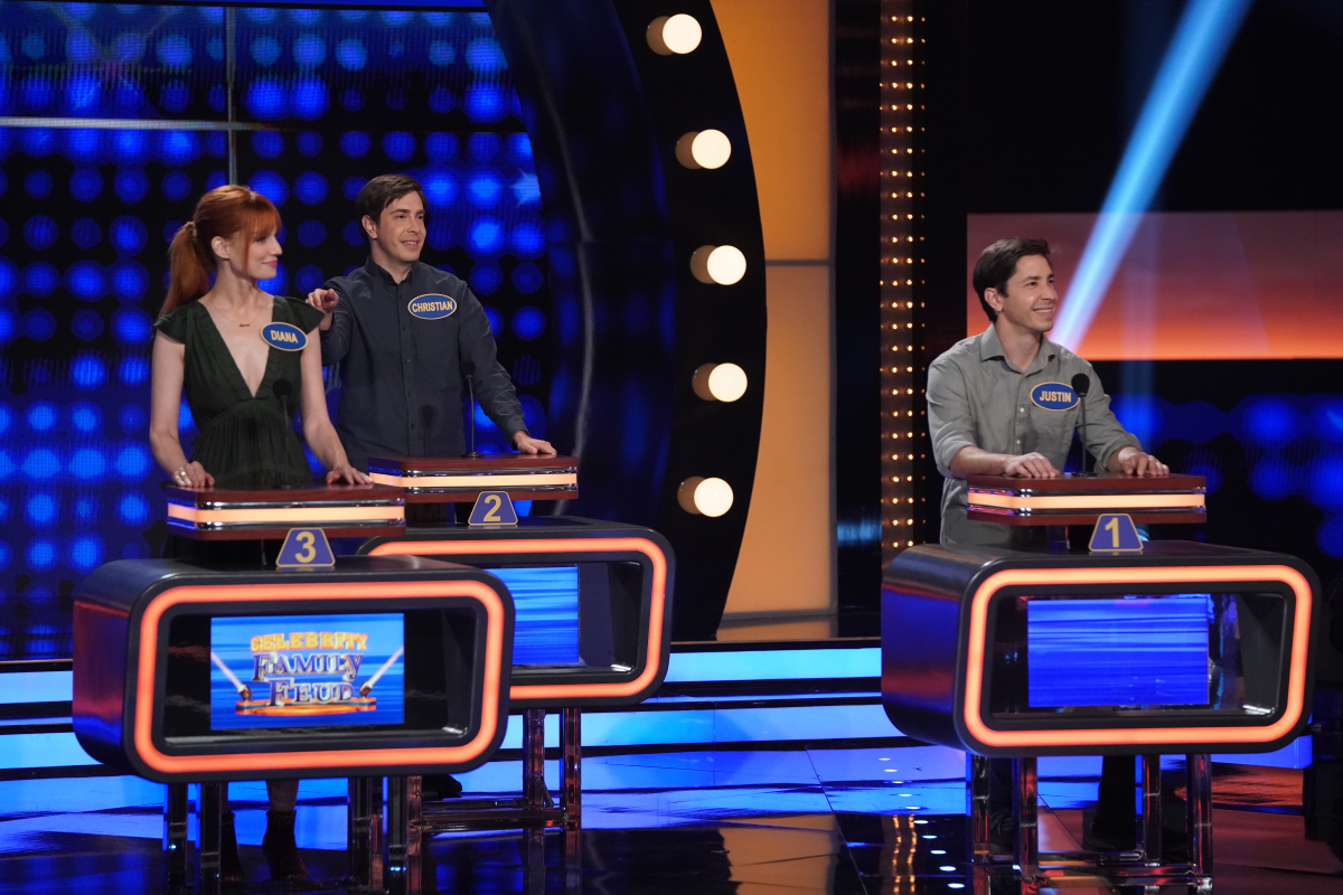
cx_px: 672
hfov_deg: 12.5
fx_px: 6155
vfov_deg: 8.3
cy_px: 448
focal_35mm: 165
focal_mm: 165
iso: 5000
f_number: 4
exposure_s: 1/500
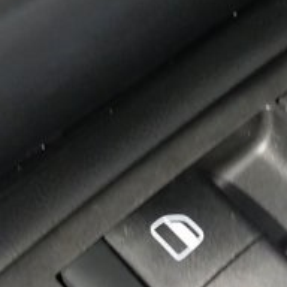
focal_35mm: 113
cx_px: 287
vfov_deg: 15.3
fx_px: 1060
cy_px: 232
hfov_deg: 15.2
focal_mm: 12
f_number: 3.5
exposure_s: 1/10
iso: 3200
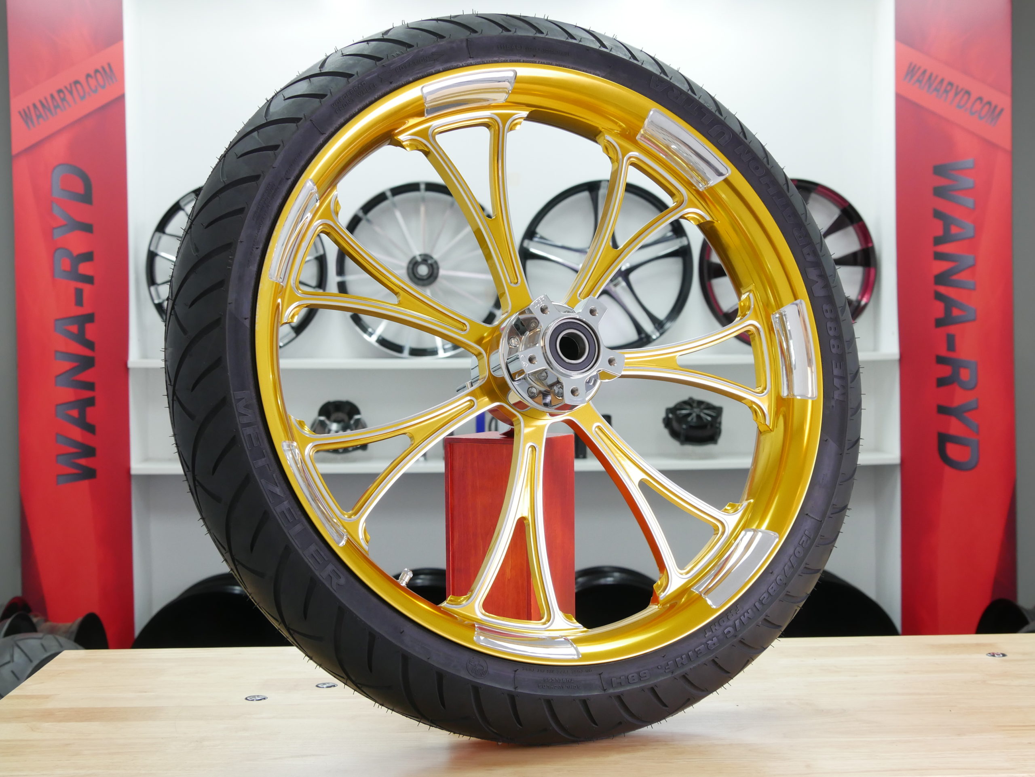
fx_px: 1675
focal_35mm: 56
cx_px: 518
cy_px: 388
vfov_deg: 26.1
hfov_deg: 34.3
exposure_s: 1/50
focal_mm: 28
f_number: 6.3
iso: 800
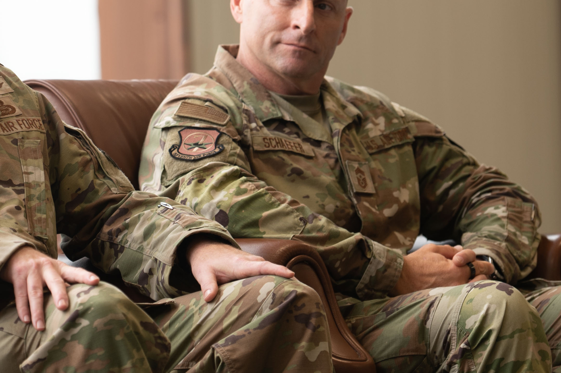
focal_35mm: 420
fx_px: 6540
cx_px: 23
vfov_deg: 3.3
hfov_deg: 4.9
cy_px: 121
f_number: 2.8
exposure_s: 1/160
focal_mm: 150
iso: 125
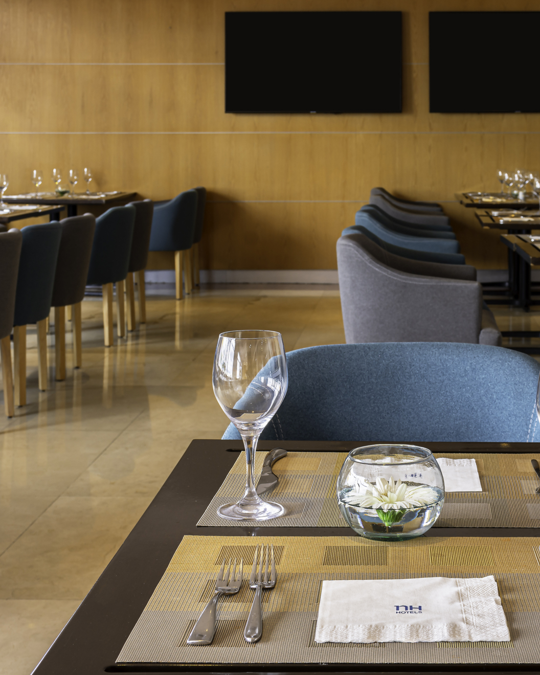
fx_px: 1279
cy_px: 335
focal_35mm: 64
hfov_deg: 23.7
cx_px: 375
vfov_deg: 29.6
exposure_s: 1/6
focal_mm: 30
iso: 100
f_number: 8
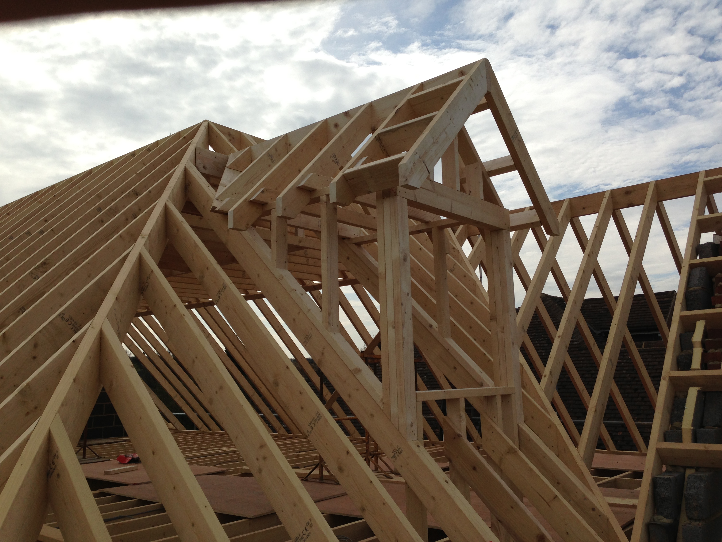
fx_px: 688
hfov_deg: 55.4
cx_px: 361
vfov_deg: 42.9
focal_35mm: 33
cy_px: 271
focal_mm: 4.13
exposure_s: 1/2584
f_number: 2.4
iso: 50
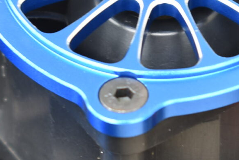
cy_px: 57
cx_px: 164
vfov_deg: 3.8
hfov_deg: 5.7
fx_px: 2394
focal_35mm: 360
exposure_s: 1/15
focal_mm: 55
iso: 100
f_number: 5.6
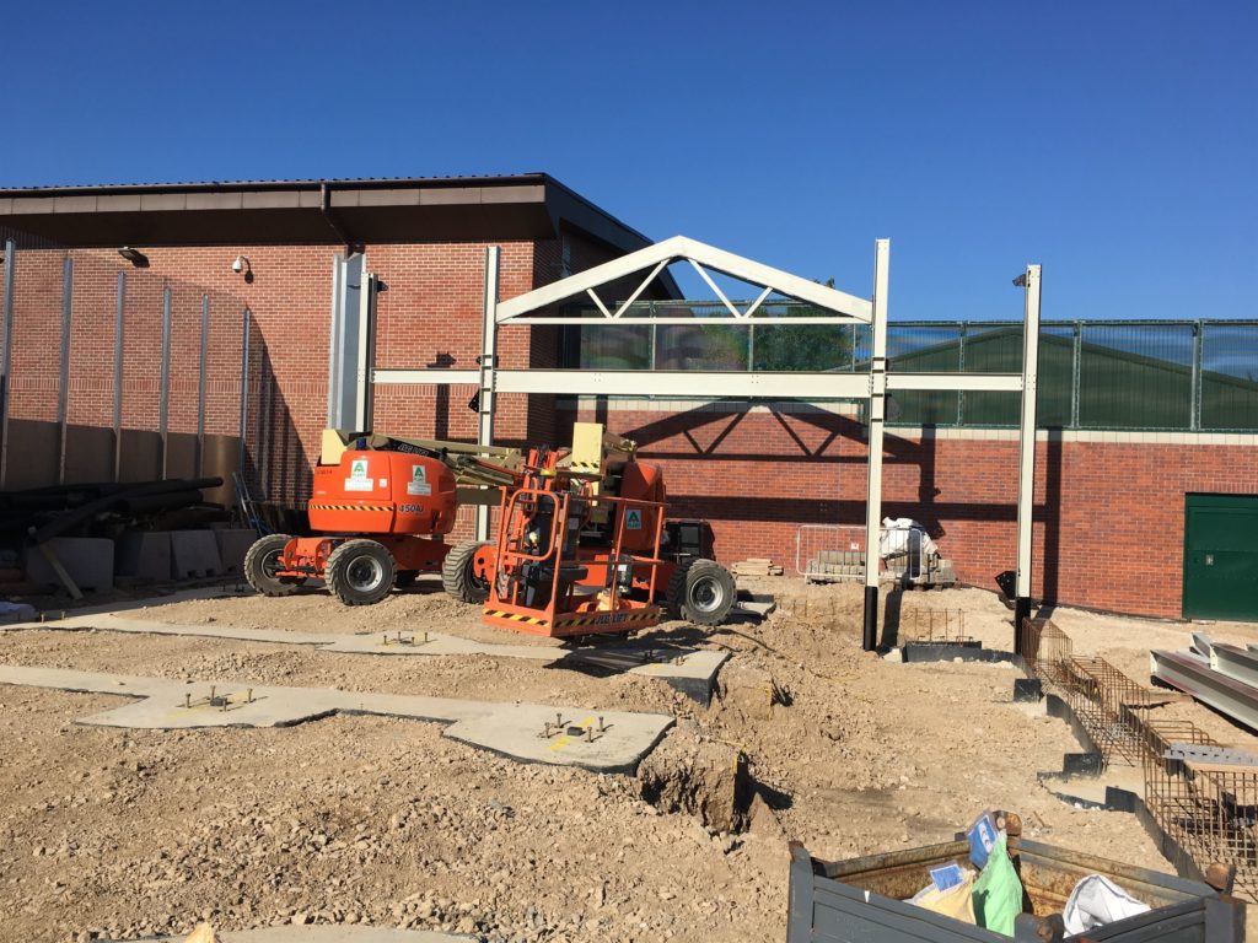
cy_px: 472
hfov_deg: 61.7
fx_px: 1054
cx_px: 629
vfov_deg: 48.2
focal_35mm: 29
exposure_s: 1/1876
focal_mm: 4.15
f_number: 2.2
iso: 25
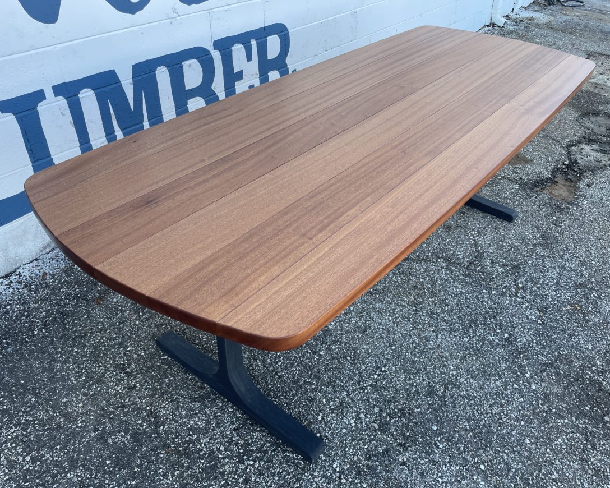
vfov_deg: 51.5
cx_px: 308
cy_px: 250
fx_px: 505
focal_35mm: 28
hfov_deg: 62.2
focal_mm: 4.2
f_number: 1.6
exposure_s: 1/318
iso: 32
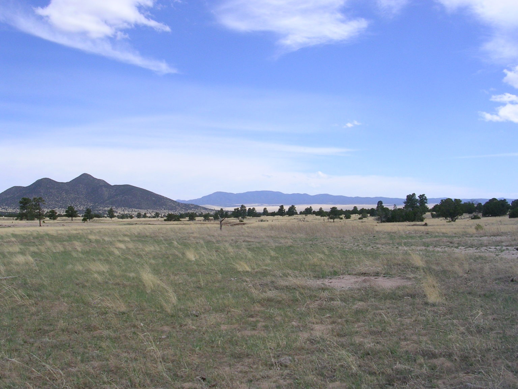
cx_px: 259
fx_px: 569
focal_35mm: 38
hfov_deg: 49.0
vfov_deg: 37.7
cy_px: 194
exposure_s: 1/454
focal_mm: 5.8
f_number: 5.6
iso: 71
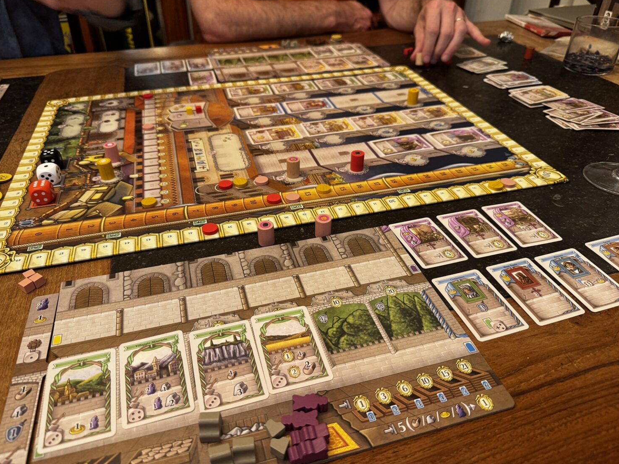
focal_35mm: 25
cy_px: 229
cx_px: 299
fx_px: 447
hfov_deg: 69.4
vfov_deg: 54.9
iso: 250
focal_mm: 6.76
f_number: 1.78
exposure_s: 1/50
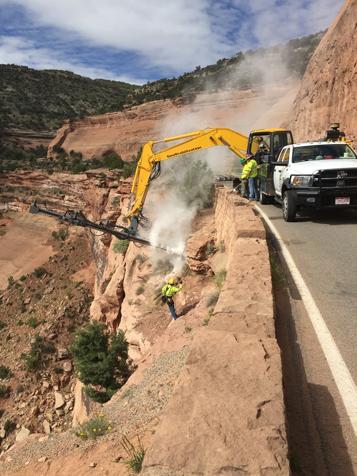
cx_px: 178
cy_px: 238
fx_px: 399
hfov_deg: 48.2
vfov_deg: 61.7
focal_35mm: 29
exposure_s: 1/2825
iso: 32
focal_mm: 4.15
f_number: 2.2
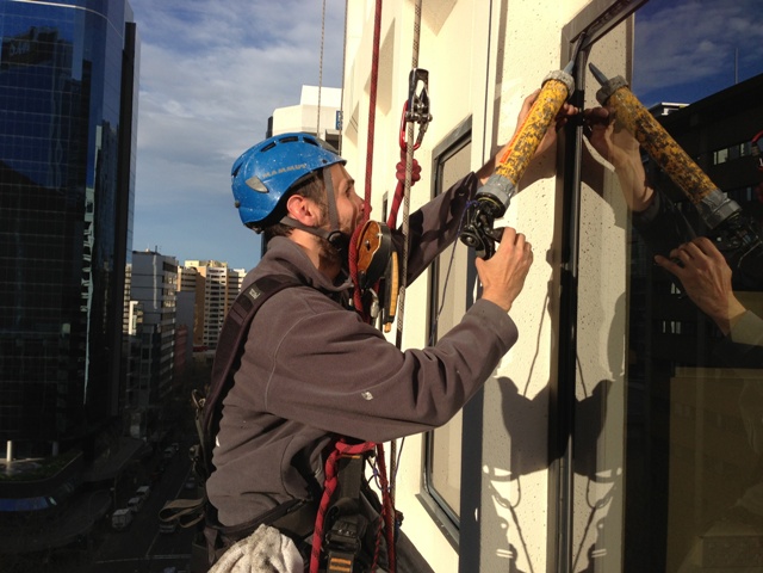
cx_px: 382
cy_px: 286
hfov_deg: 55.4
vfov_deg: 42.9
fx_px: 727
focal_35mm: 33
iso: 50
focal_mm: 4.13
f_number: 2.4
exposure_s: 1/1748
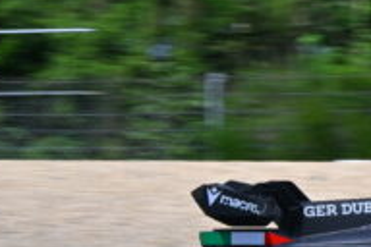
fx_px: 6214
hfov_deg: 3.4
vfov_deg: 2.3
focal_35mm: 603
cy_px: -3
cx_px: 528
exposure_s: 1/320
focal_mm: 145
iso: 400
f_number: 20
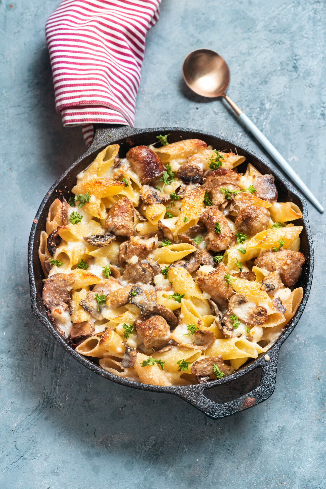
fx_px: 1222
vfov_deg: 22.6
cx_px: 163
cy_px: 244
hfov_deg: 15.2
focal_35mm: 90
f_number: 8
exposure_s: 1/60
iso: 500
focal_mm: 90
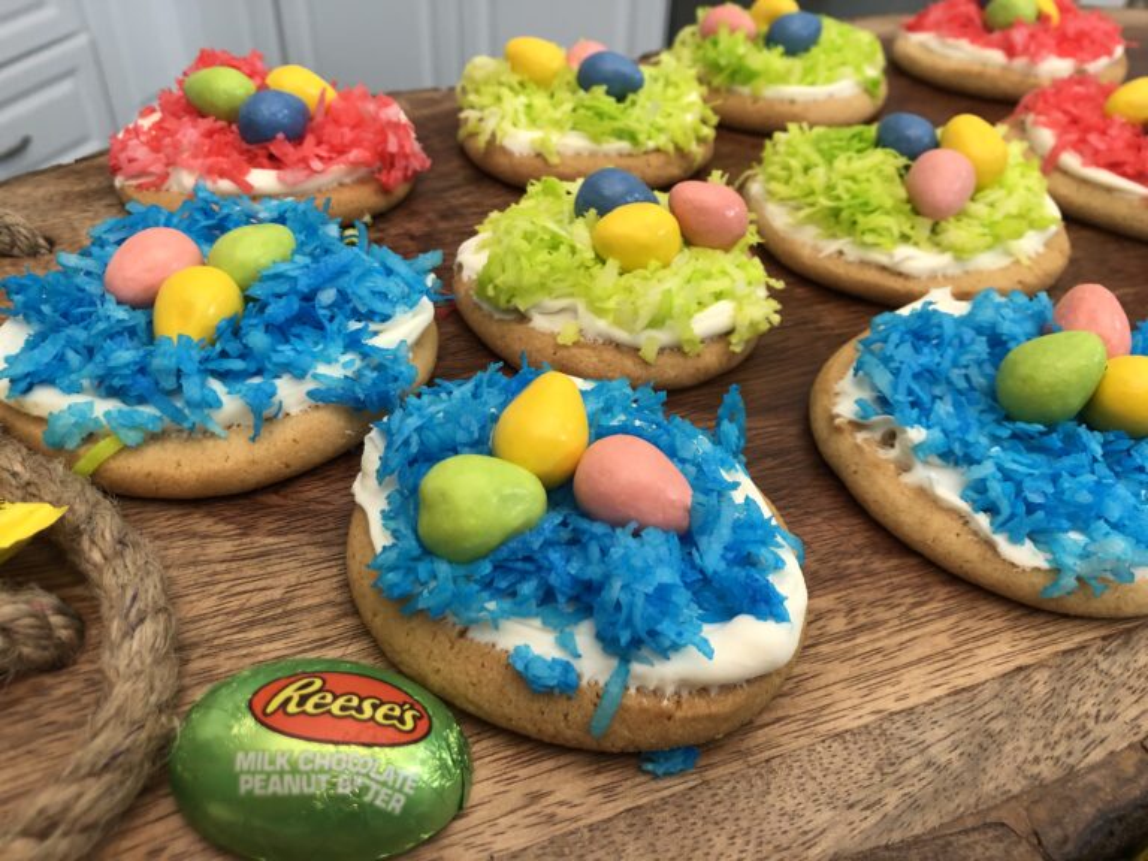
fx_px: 929
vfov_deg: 49.7
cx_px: 574
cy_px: 430
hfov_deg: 63.4
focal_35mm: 28
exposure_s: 1/20
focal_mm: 3.99
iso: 40
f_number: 1.8
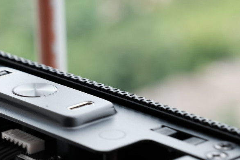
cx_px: 17
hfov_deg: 12.1
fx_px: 1127
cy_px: 155
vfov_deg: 8.1
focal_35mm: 169
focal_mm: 55
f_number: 8
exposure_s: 1/60
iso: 200
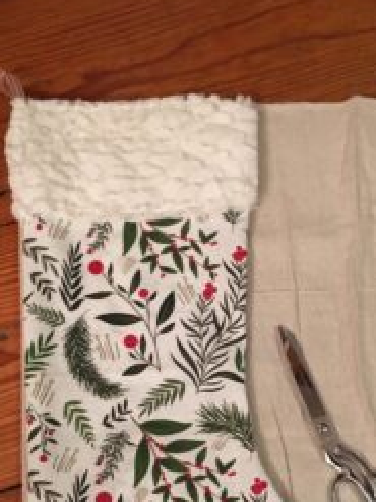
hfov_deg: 30.8
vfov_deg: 39.2
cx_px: 207
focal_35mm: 47
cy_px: 388
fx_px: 681
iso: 50
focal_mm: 4.15
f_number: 2.2
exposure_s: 1/4
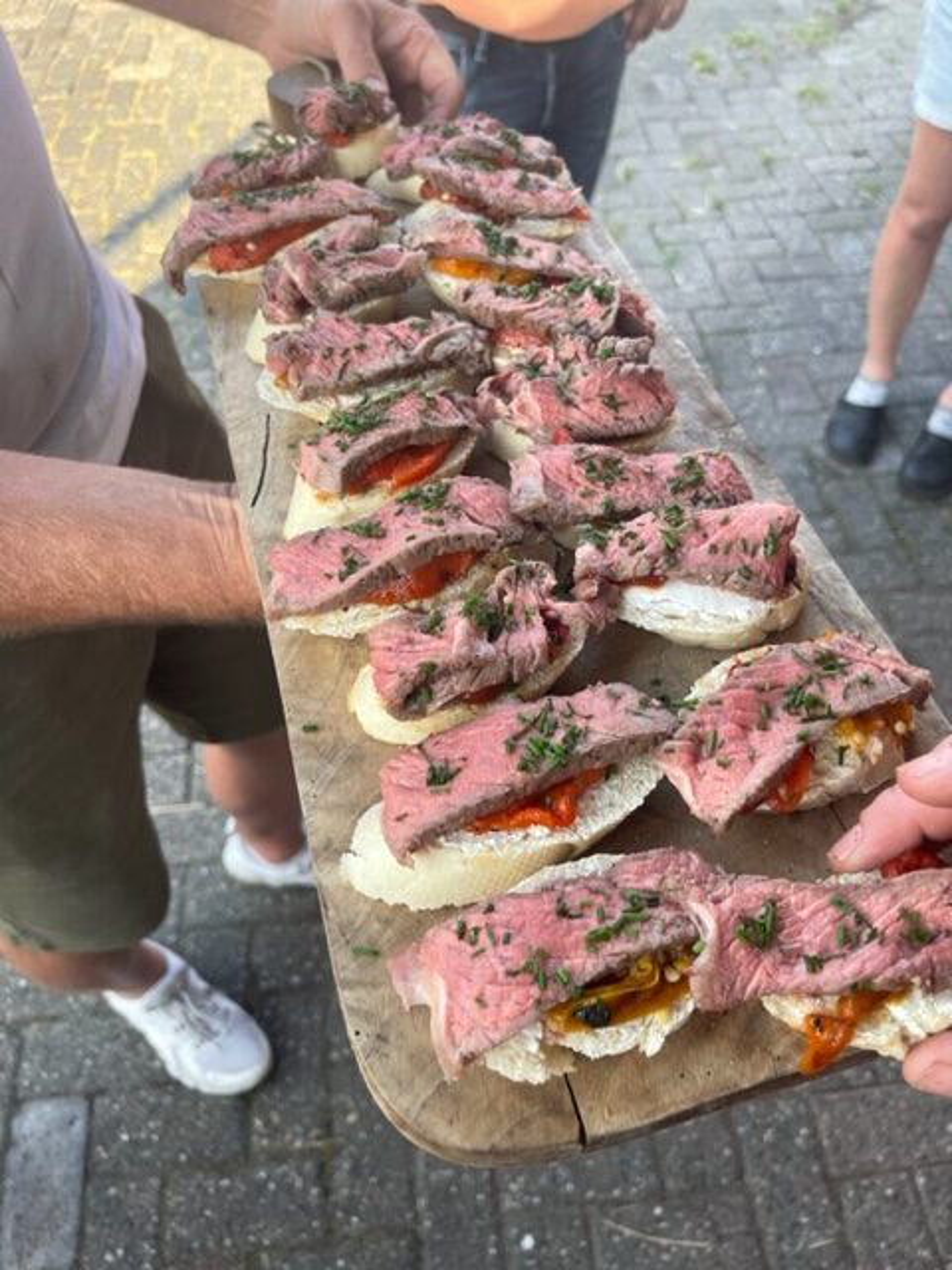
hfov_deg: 53.1
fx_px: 953
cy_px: 635
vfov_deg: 67.3
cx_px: 476
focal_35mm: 26
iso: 32
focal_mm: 5.1
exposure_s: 1/121
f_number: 1.6
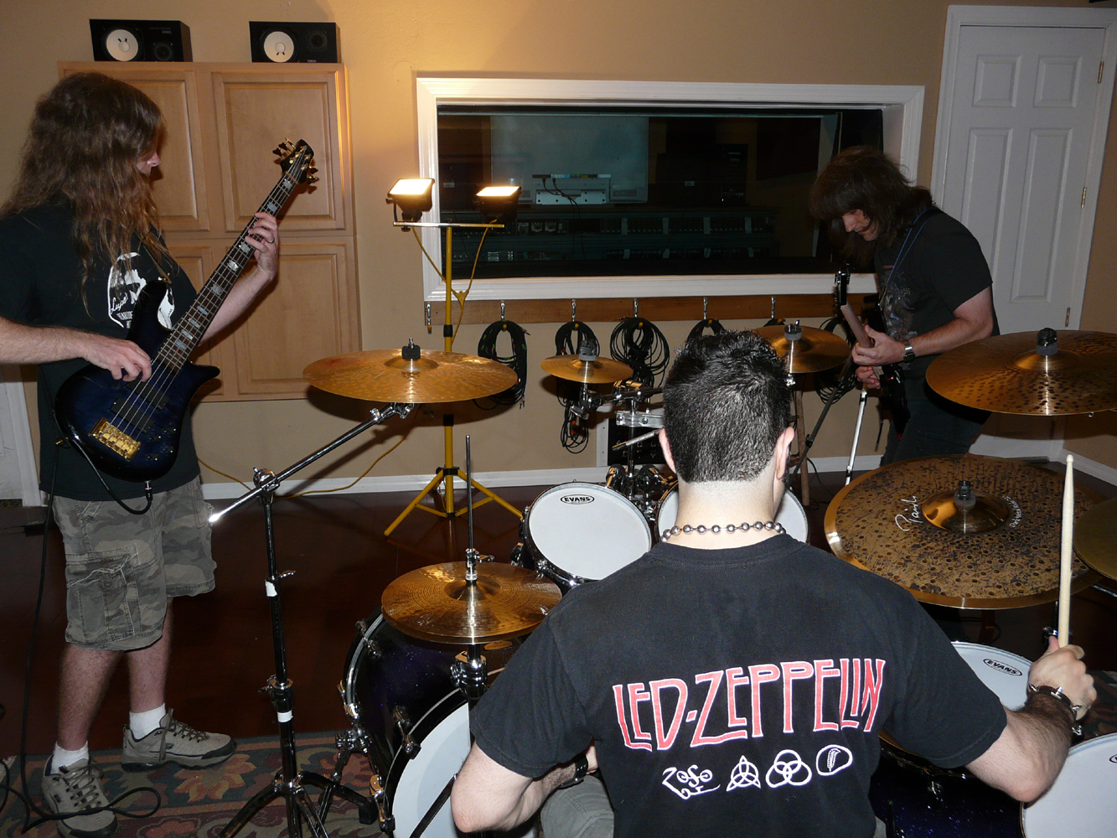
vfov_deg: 49.8
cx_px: 558
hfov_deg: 63.4
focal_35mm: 28
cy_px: 419
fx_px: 904
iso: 100
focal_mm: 4.6
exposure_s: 1/50
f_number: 2.8
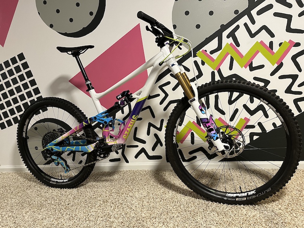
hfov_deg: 67.3
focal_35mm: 26
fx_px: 228
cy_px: 114
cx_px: 152
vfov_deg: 53.1
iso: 250
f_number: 1.6
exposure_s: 1/60
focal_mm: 5.1
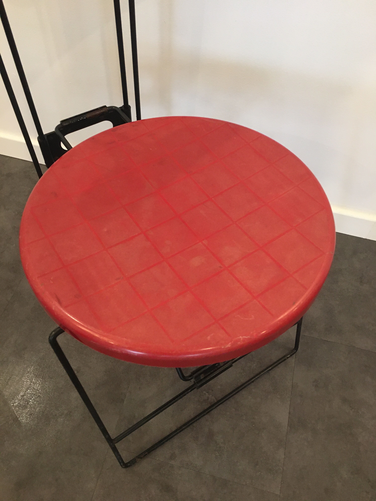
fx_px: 420
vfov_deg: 61.7
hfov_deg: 48.2
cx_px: 188
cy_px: 250
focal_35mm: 29
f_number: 2.2
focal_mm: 4.15
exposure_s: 1/33
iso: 200
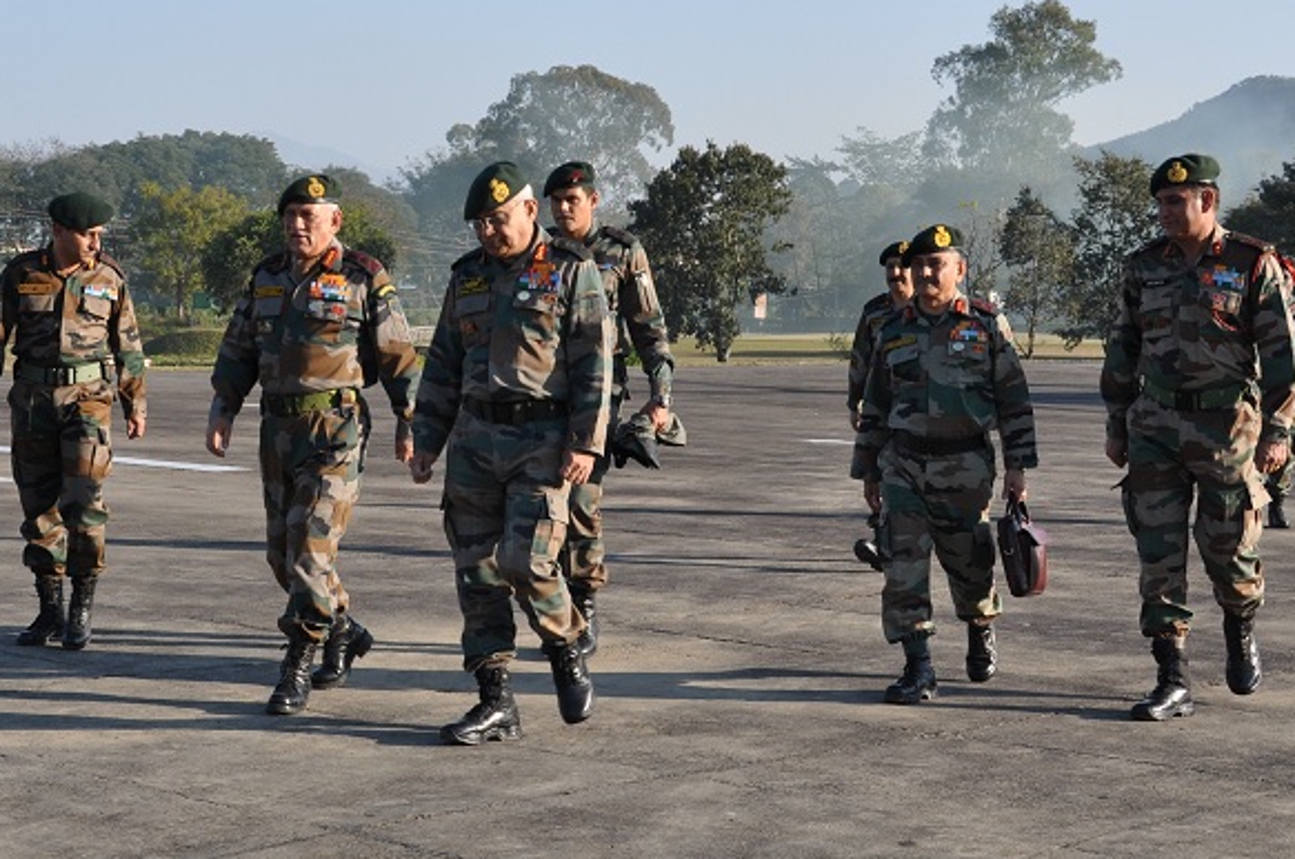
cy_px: 414
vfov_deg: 18.9
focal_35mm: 72
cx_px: 461
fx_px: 2586
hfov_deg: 28.0
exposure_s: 1/250
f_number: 8
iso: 200
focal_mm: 28
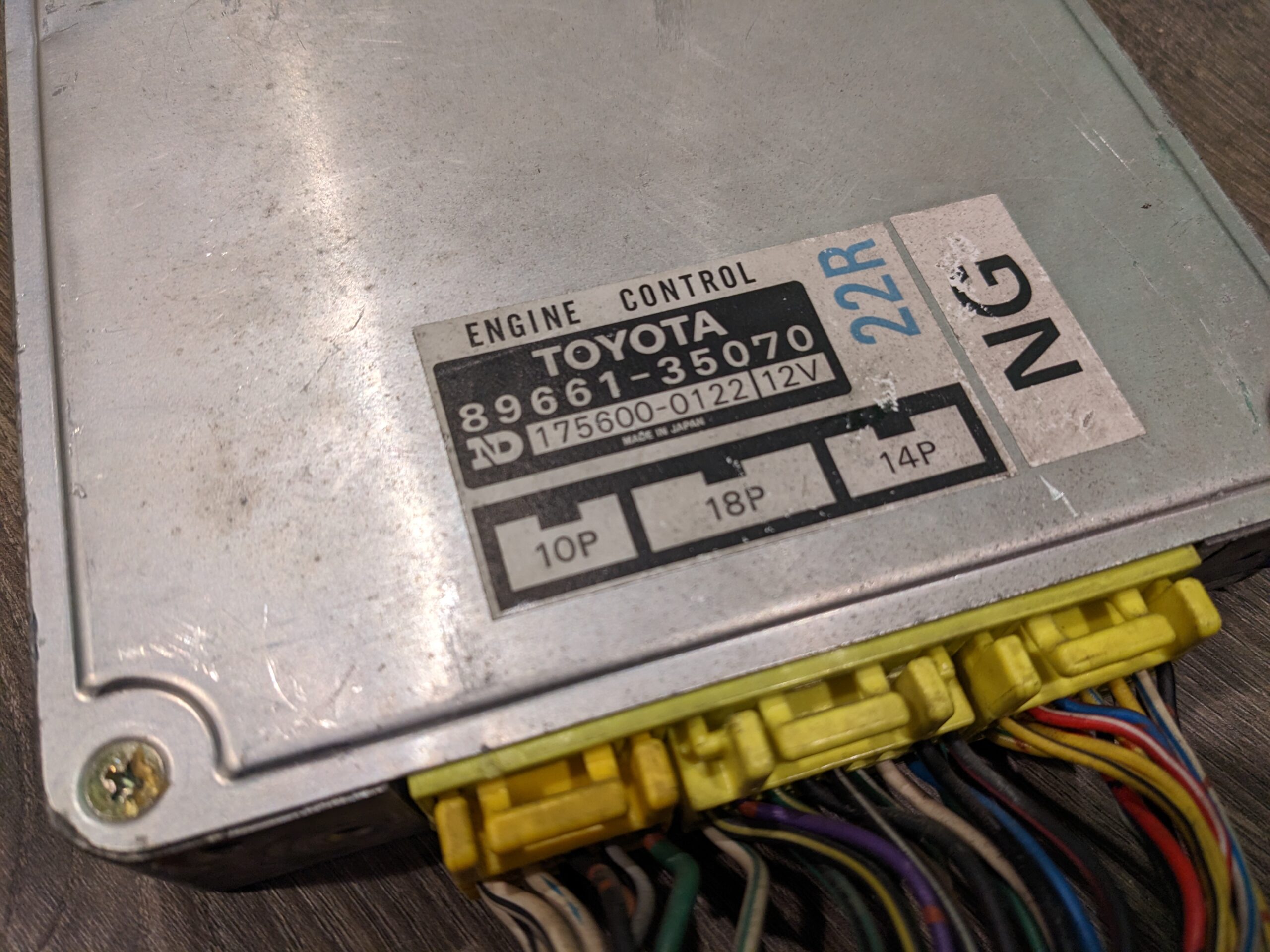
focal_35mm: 27
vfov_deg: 51.4
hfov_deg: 65.3
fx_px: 991
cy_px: 476
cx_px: 635
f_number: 1.73
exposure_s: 1/24
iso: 59
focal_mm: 4.38
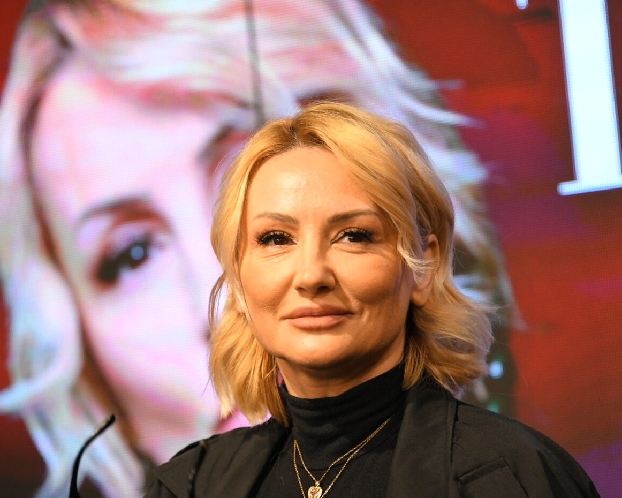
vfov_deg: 6.2
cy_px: 330
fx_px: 4566
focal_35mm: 248
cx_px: 271
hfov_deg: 7.8
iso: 2000
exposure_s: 1/200
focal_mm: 150
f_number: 3.2
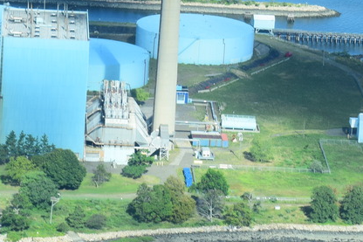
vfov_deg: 4.6
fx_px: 3002
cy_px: 148
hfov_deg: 6.9
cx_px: 133
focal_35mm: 298
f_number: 11
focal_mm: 55
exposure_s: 1/400
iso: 400
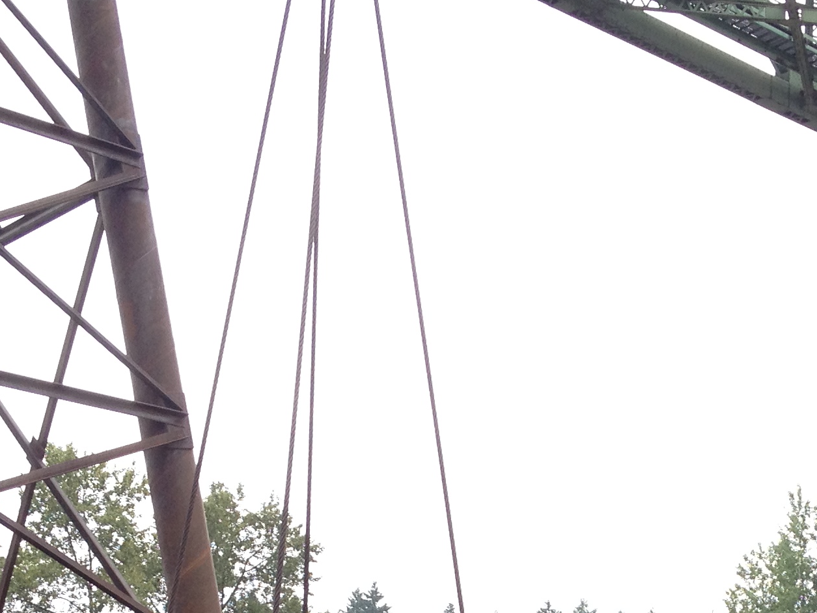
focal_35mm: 91
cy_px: 764
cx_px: 650
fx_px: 2148
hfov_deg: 21.3
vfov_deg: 15.6
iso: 50
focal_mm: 4.28
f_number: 2.4
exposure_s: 1/120
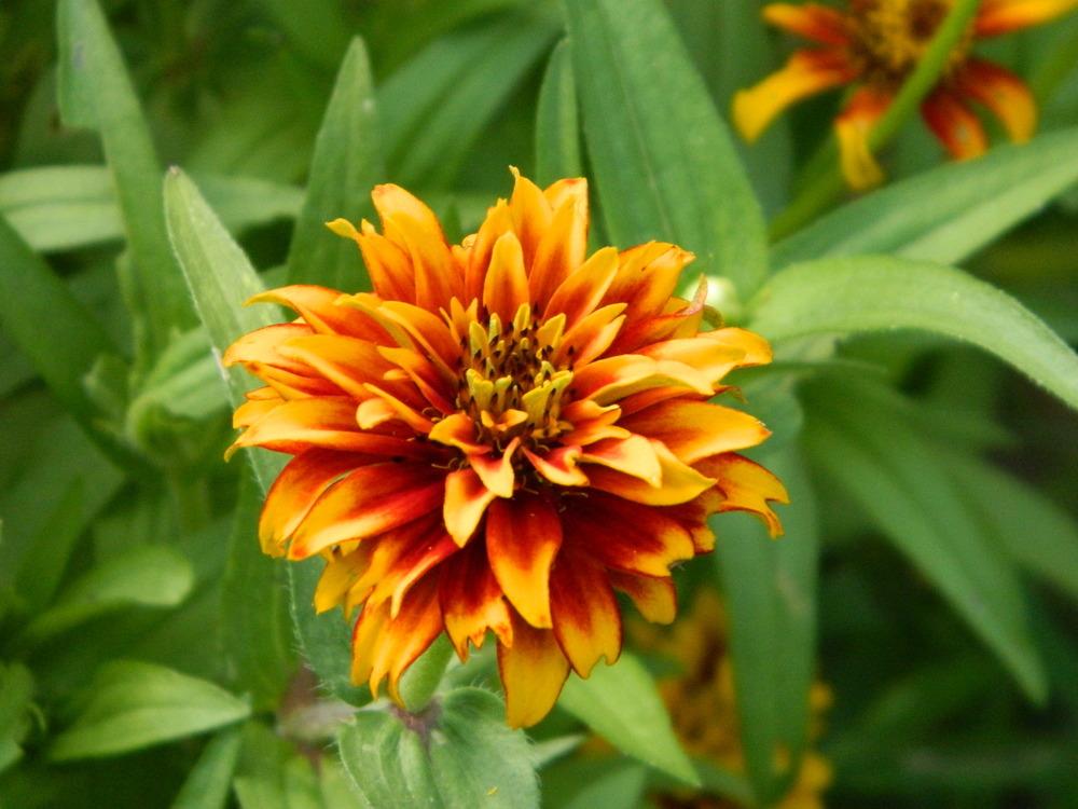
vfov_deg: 5.3
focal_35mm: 278
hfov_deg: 7.1
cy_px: 404
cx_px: 539
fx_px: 8657
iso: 400
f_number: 5.6
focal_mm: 50
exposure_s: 1/250
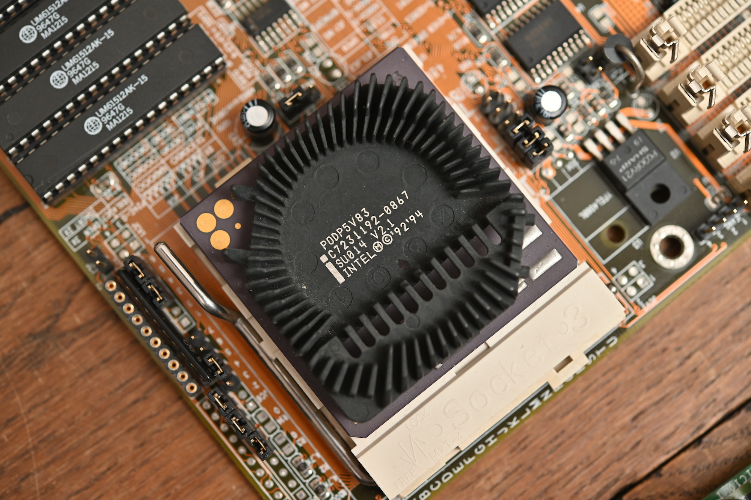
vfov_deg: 22.6
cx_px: 376
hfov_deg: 33.4
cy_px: 250
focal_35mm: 60
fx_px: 1251
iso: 100
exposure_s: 1/200
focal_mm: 60
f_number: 5.6
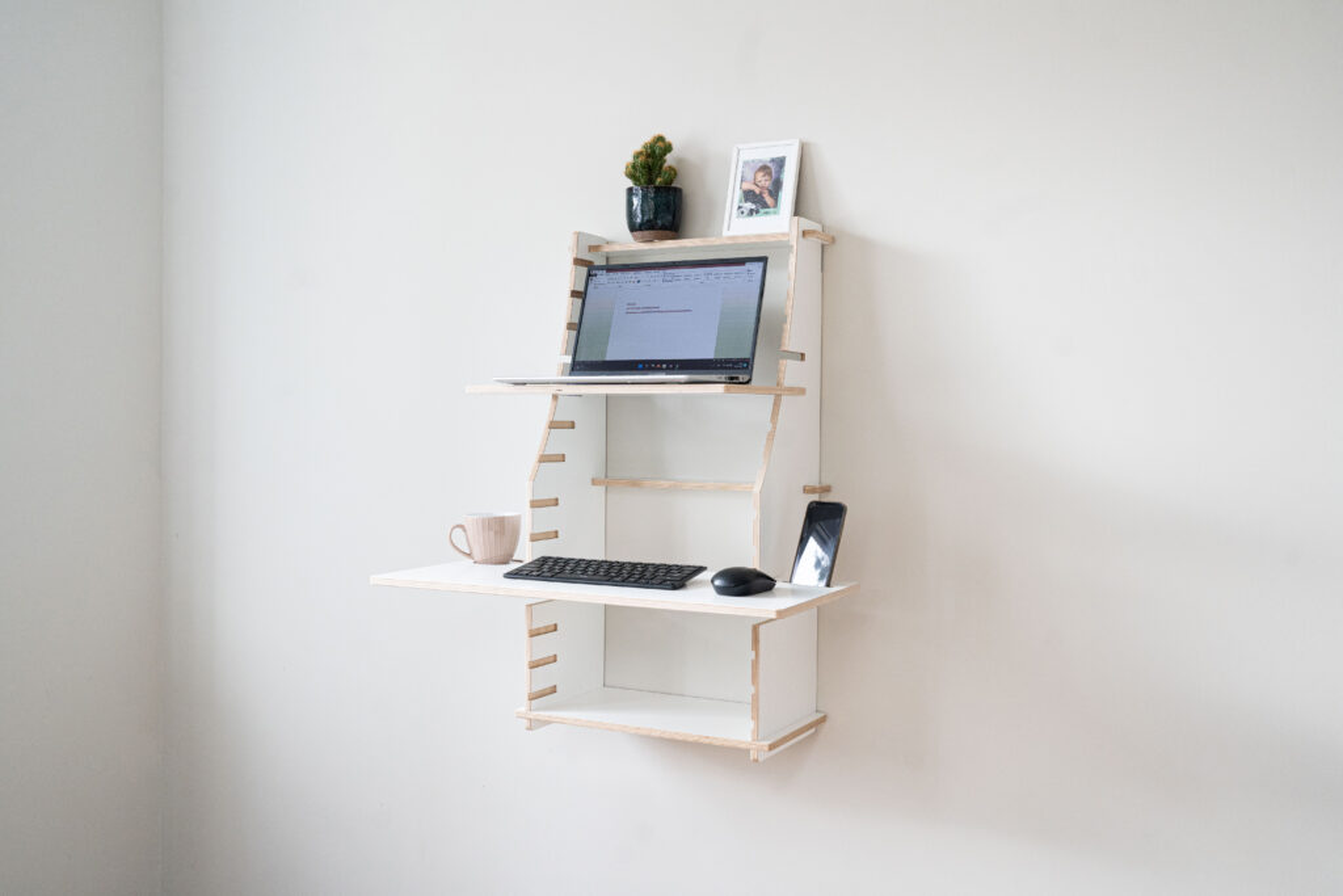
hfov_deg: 54.4
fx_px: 1306
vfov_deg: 37.9
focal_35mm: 35
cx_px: 672
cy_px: 448
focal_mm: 35
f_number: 5.6
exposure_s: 1/40
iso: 800
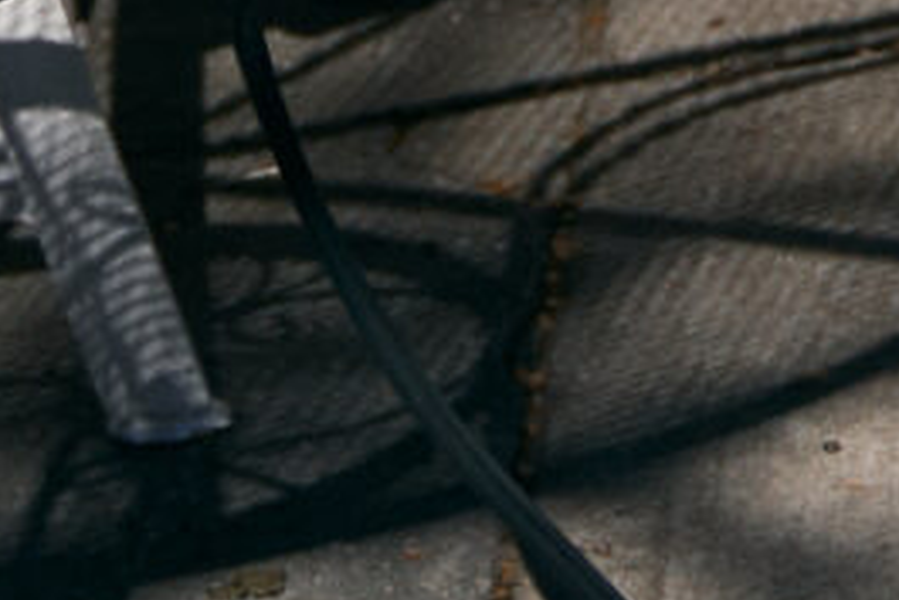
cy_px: -515
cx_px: 3325
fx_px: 9269
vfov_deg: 3.7
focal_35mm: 371
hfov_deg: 5.1
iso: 200
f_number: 2.8
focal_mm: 32
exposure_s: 1/6400
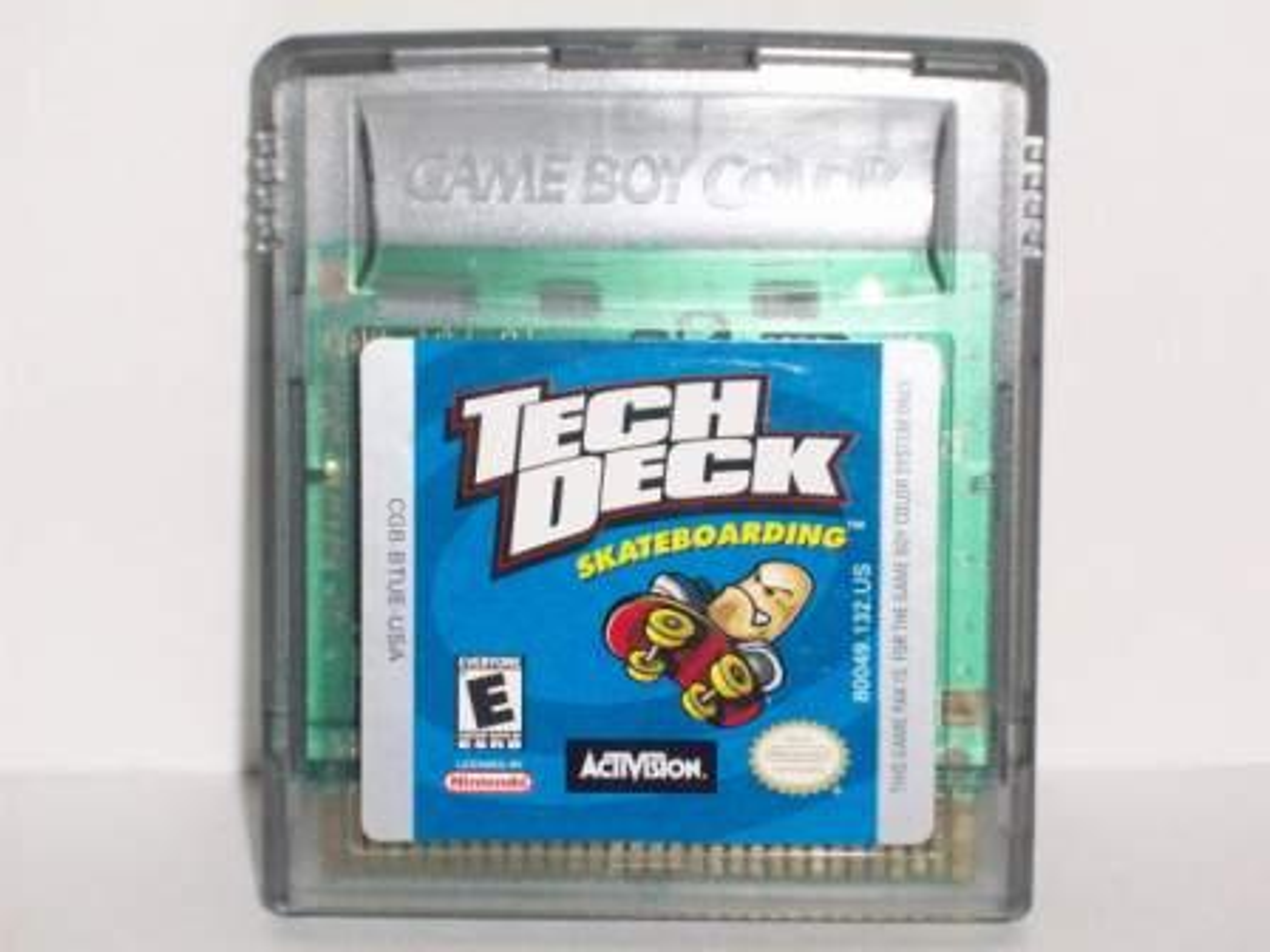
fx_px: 4072
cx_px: 635
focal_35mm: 111
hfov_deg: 17.7
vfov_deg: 13.3
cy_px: 476
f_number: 5.2
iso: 400
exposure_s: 1/257
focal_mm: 18.6
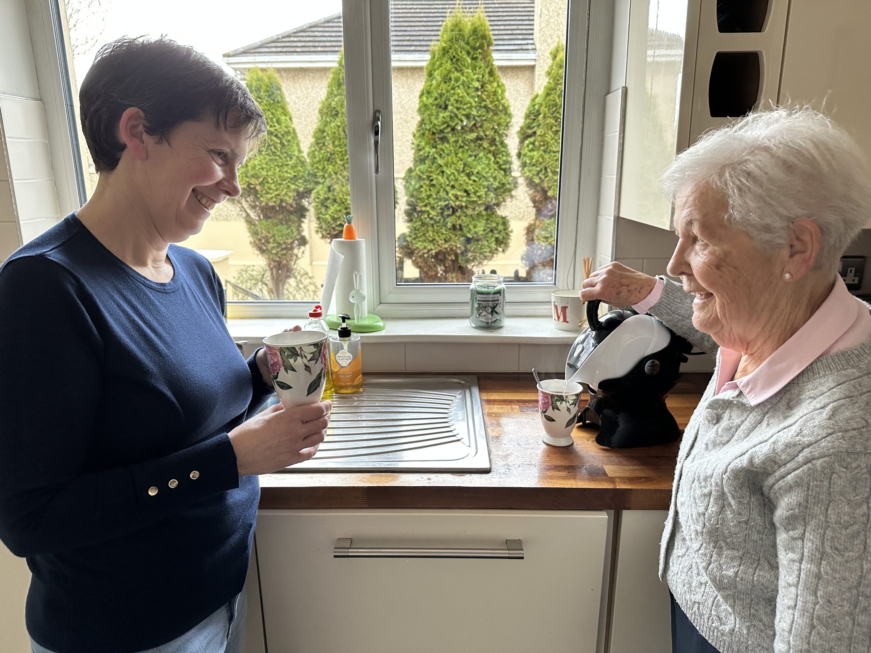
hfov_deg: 71.6
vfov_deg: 56.8
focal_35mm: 24
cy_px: 326
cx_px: 436
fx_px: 604
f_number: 1.78
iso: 250
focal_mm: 6.86
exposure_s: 1/60
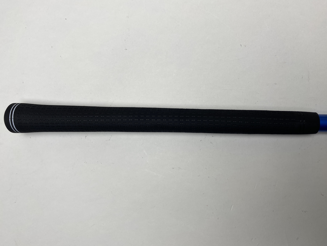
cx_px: 164
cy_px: 123
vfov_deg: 53.1
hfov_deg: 67.3
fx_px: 246
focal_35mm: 26
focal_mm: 4.25
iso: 32
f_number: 1.8
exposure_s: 1/477
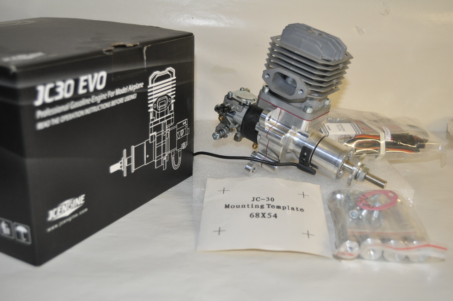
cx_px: 226
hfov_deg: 46.4
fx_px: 528
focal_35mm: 42
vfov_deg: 31.8
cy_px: 150
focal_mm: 28
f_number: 4
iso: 800
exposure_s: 1/60
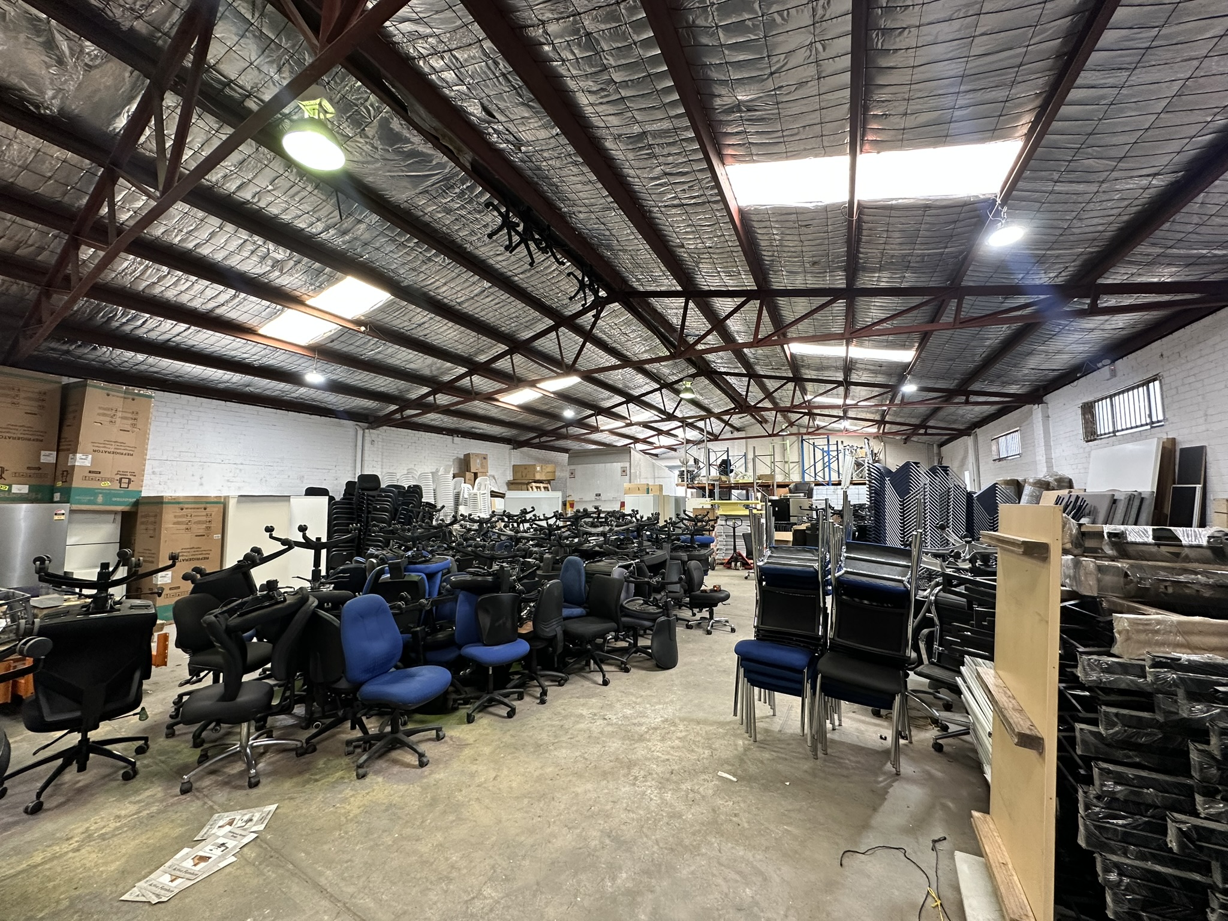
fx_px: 497
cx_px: 614
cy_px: 460
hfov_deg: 102.1
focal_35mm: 14
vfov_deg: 85.7
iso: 200
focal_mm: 2.22
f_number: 2.2
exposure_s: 1/100
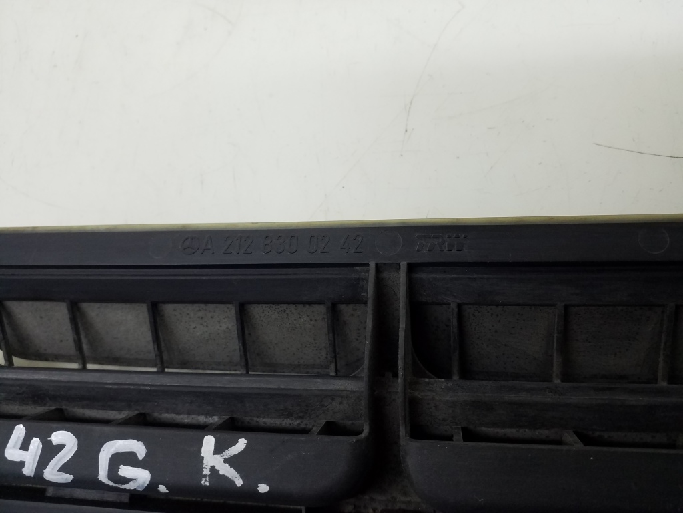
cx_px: 342
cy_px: 256
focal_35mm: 27
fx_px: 533
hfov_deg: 65.3
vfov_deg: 51.4
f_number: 1.9
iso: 160
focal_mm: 3.6
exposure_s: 1/50
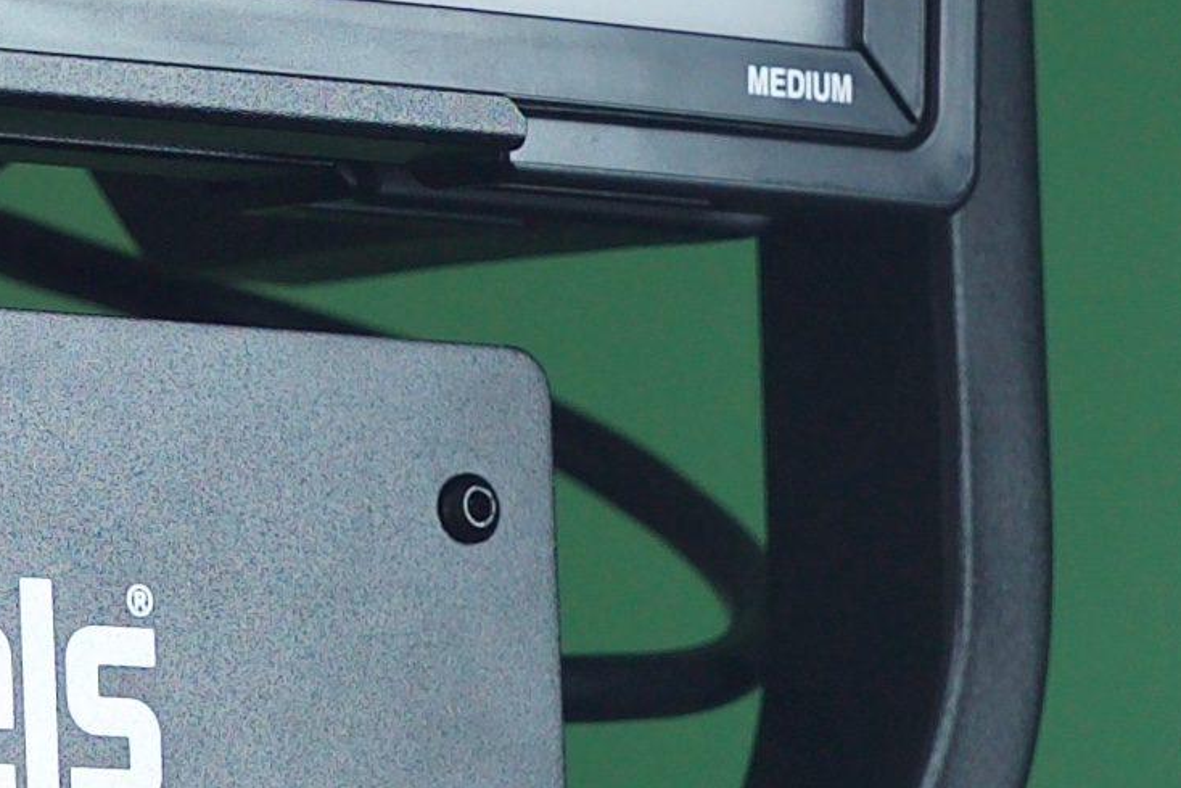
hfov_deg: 5.2
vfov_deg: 3.5
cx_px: -277
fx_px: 12995
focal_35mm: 396
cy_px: 603
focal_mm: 70
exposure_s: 1/160
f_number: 4.5
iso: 640
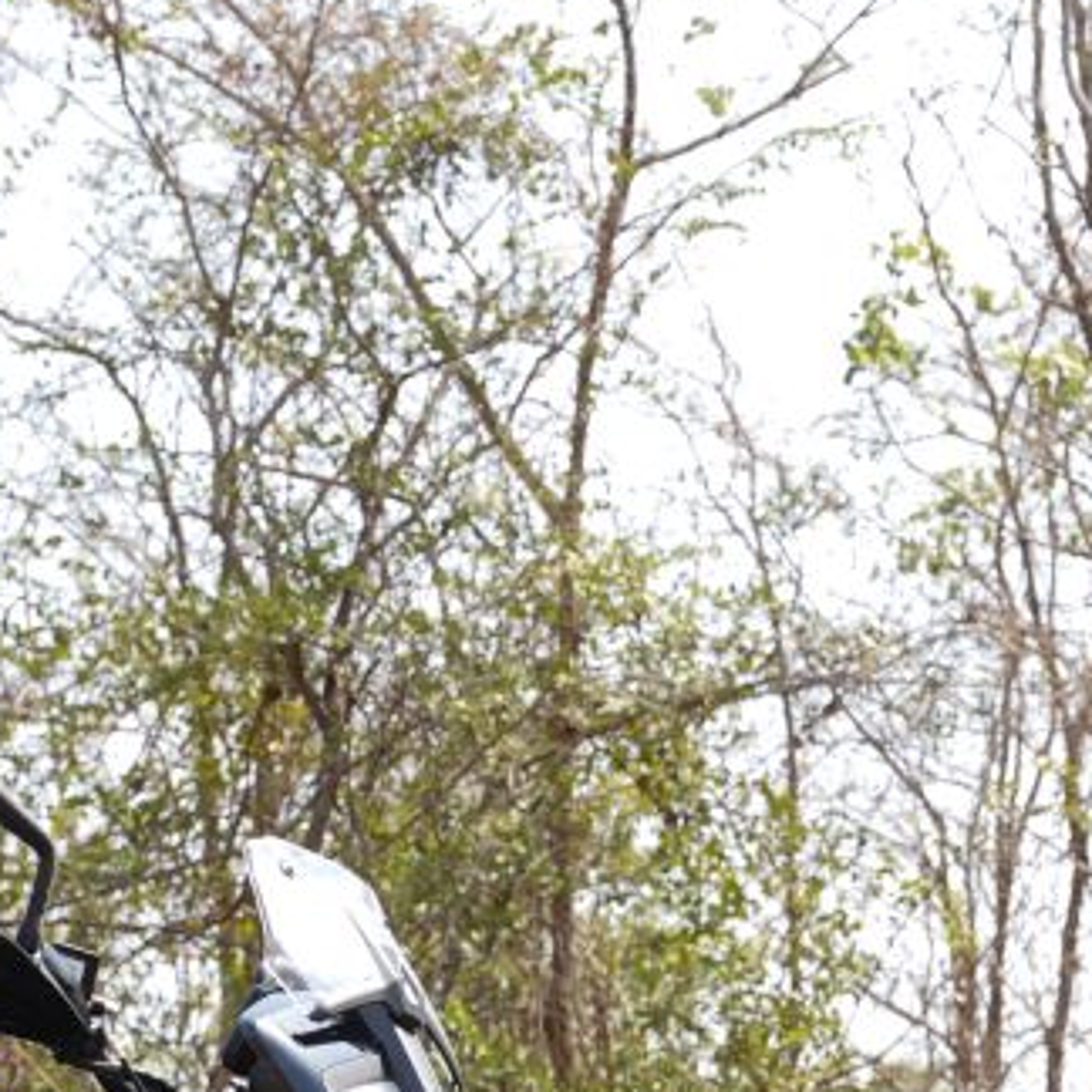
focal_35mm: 169
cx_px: 917
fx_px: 6032
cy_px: 821
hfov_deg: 10.3
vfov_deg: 10.3
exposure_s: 1/100
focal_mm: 46
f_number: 7.1
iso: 80
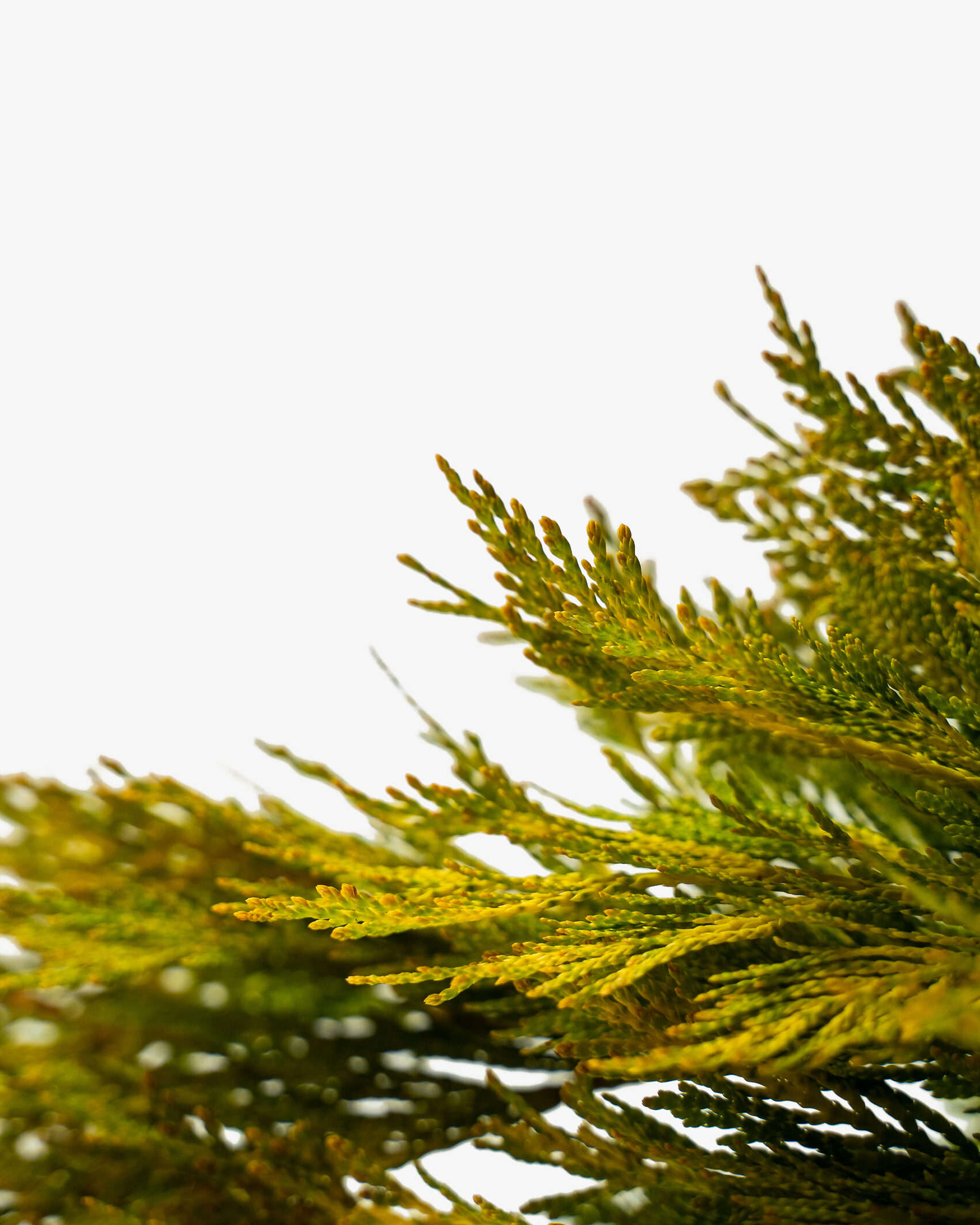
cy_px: 625
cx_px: 487
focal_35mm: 85
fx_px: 3082
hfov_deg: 18.1
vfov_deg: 22.5
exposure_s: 1/320
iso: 640
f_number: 4
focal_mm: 75
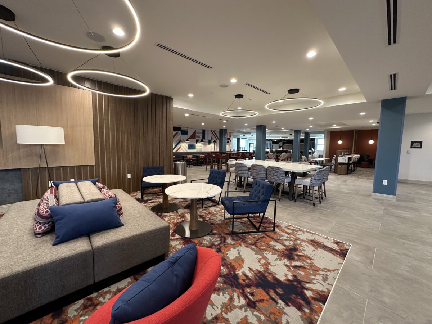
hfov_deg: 102.1
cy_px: 162
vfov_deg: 85.7
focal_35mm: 14
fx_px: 175
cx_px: 216
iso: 200
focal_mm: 2.22
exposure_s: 1/60
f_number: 2.2
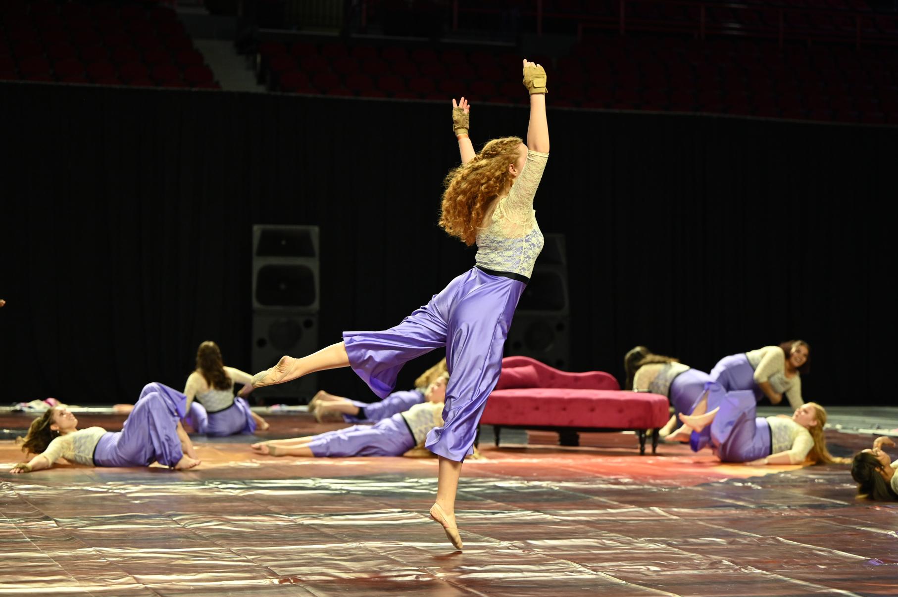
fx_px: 2019
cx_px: 449
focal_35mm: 81
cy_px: 298
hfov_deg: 25.1
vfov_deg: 16.8
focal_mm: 81
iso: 1600
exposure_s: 1/1000
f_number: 2.8
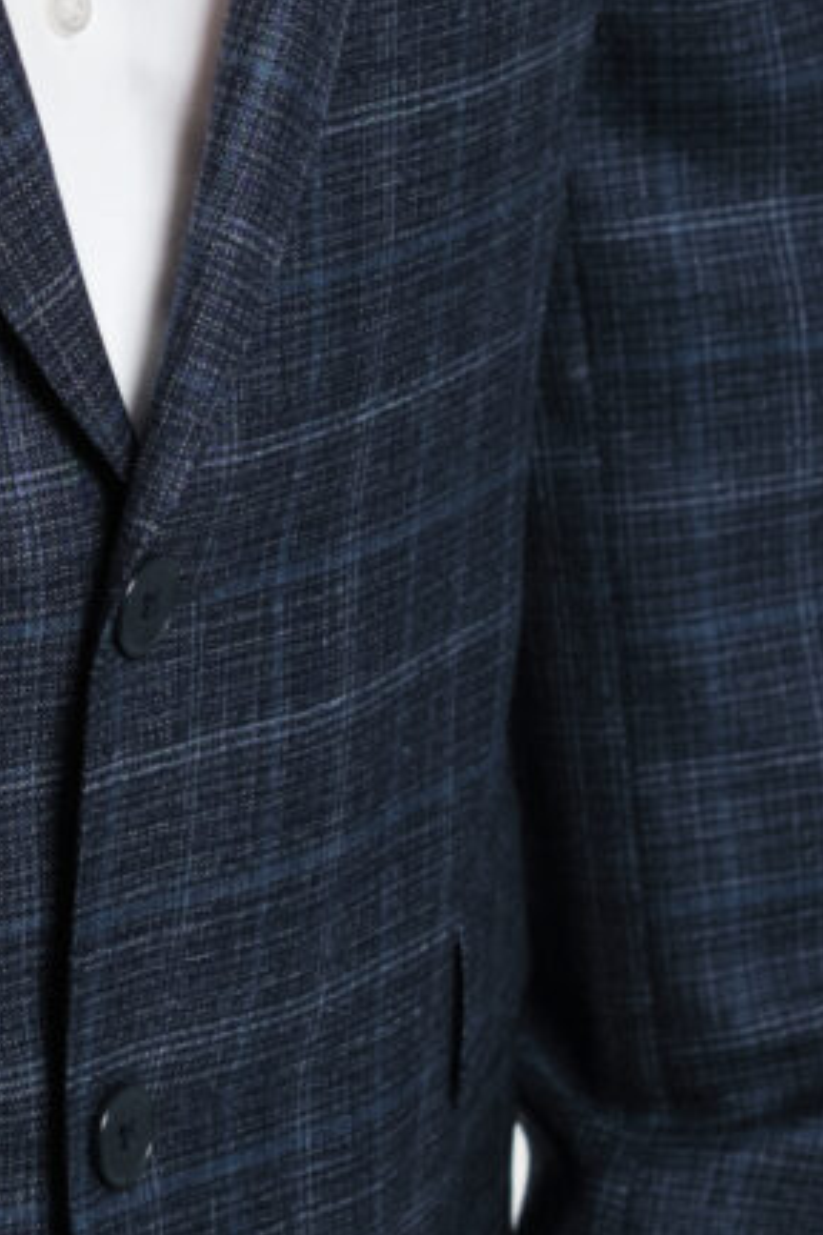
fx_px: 8607
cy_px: -217
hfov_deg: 5.4
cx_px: -350
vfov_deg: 8.1
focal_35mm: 251
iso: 320
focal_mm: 35
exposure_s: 1/160
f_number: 4
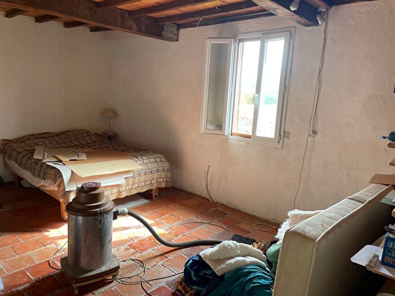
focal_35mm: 26
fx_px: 297
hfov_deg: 67.3
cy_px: 148
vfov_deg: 53.1
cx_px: 198
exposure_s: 1/120
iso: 125
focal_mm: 4.2
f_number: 1.6
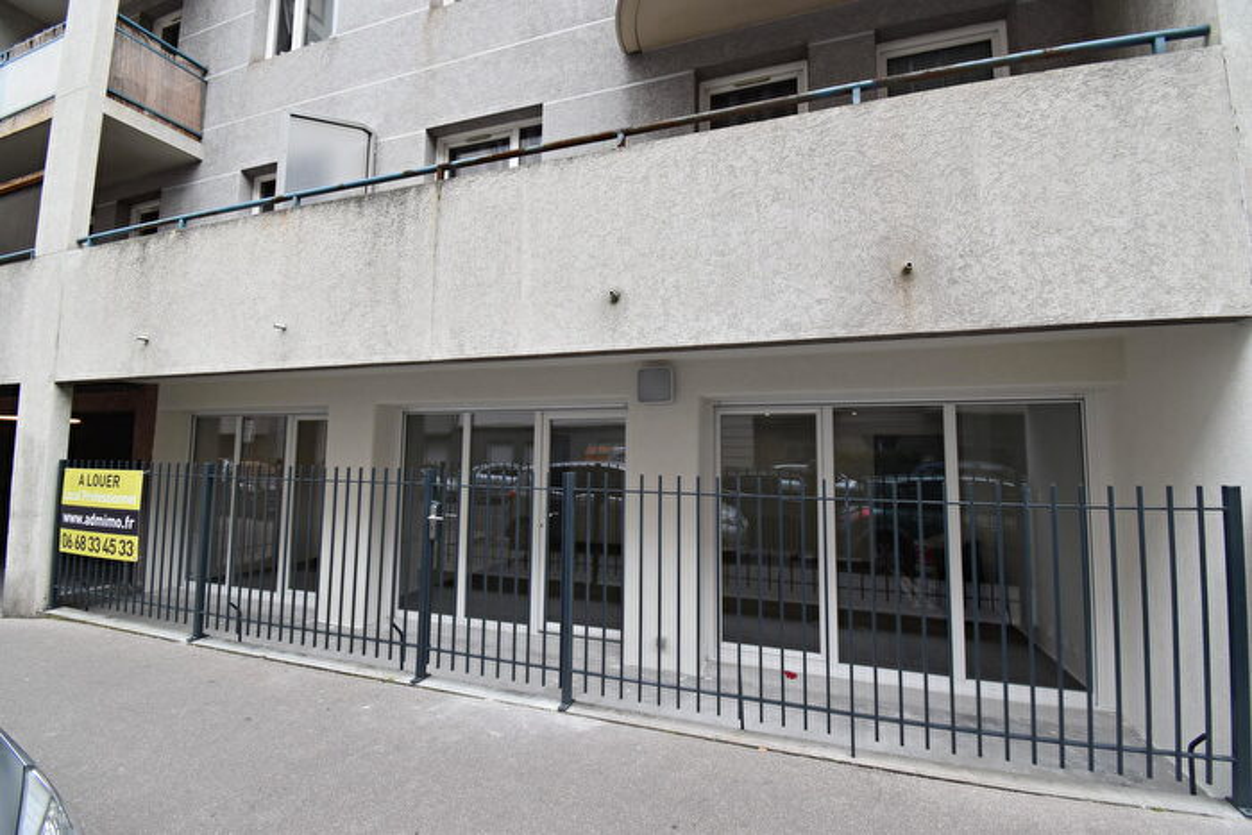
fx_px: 522
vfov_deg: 77.4
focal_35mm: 15
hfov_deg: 100.4
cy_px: 418
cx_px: 626
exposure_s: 1/250
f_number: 8
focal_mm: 10
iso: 400
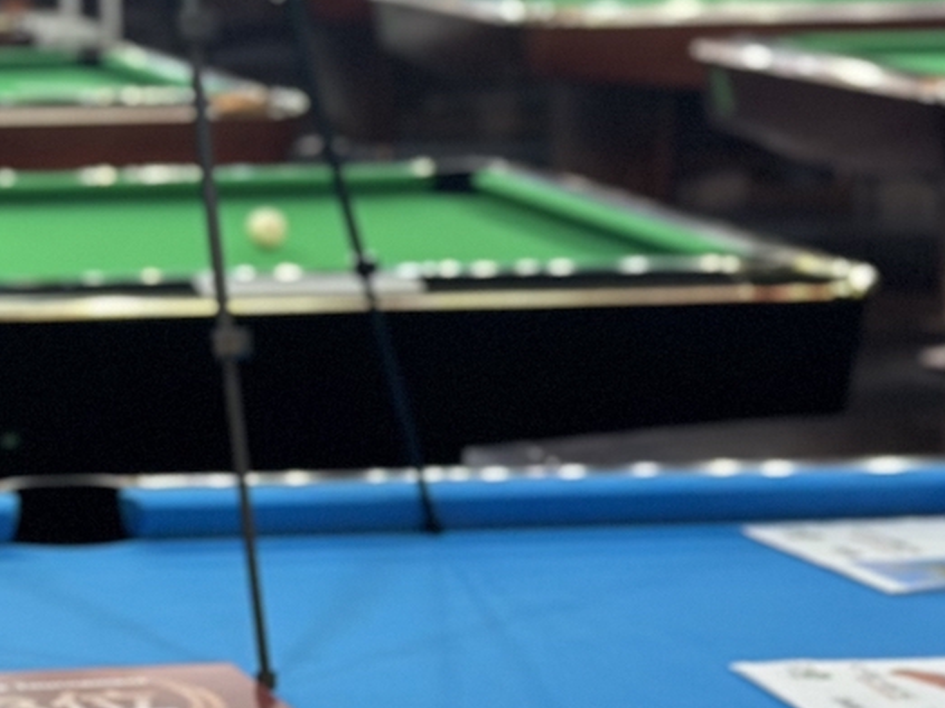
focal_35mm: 148
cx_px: -248
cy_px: -13
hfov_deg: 12.9
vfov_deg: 9.9
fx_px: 4039
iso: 320
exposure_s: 1/50
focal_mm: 6.86
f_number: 1.78
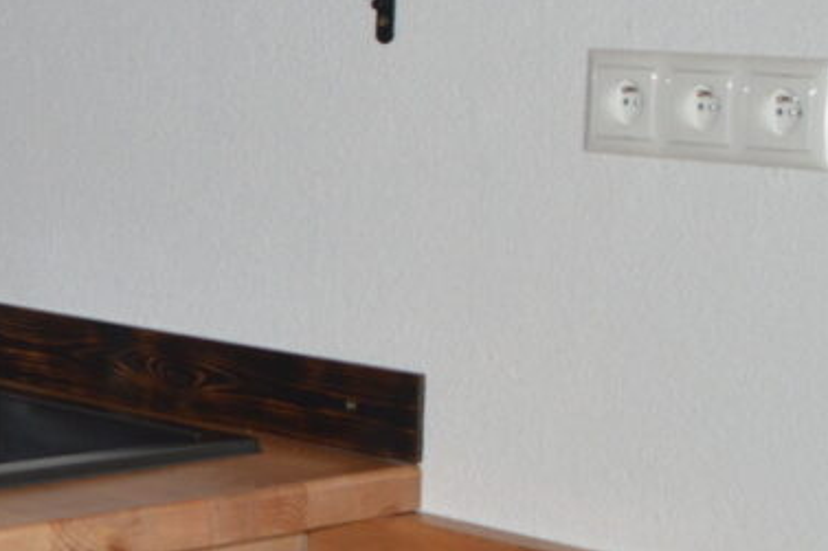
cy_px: 251
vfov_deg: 12.4
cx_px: -395
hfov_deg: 16.9
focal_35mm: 110
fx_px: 2529
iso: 500
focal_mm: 18
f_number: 3.5
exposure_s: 1/60
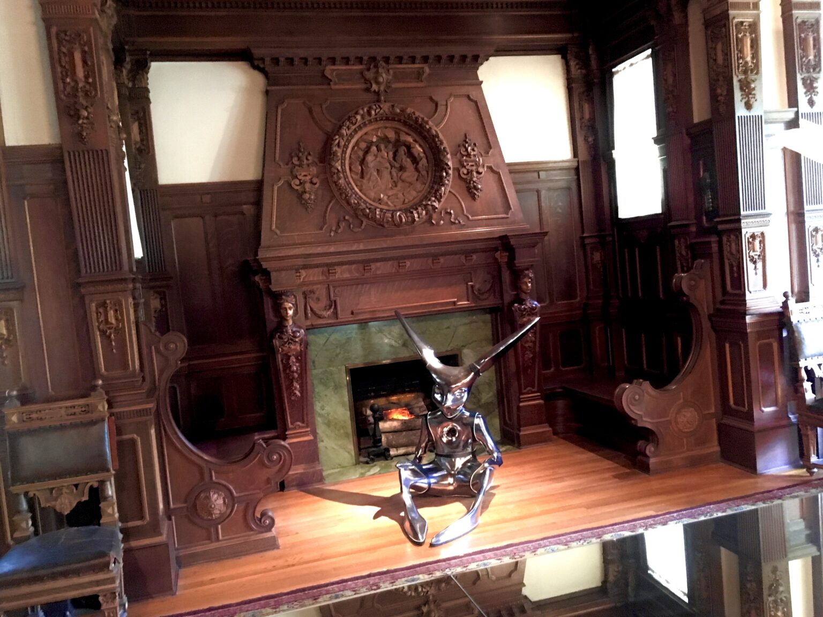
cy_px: 308
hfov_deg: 61.7
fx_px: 689
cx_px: 412
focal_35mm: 29
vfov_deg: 48.2
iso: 640
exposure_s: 1/15
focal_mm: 4.15
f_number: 2.2
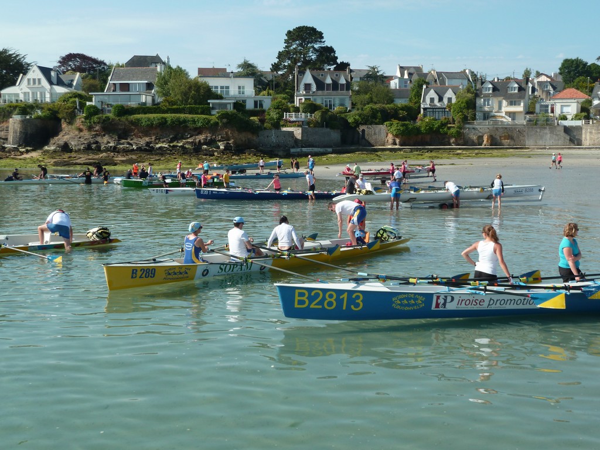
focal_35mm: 52
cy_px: 225
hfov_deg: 36.8
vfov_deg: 28.0
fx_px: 901
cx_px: 300
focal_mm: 8.5
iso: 80
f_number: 3.8
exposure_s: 1/500
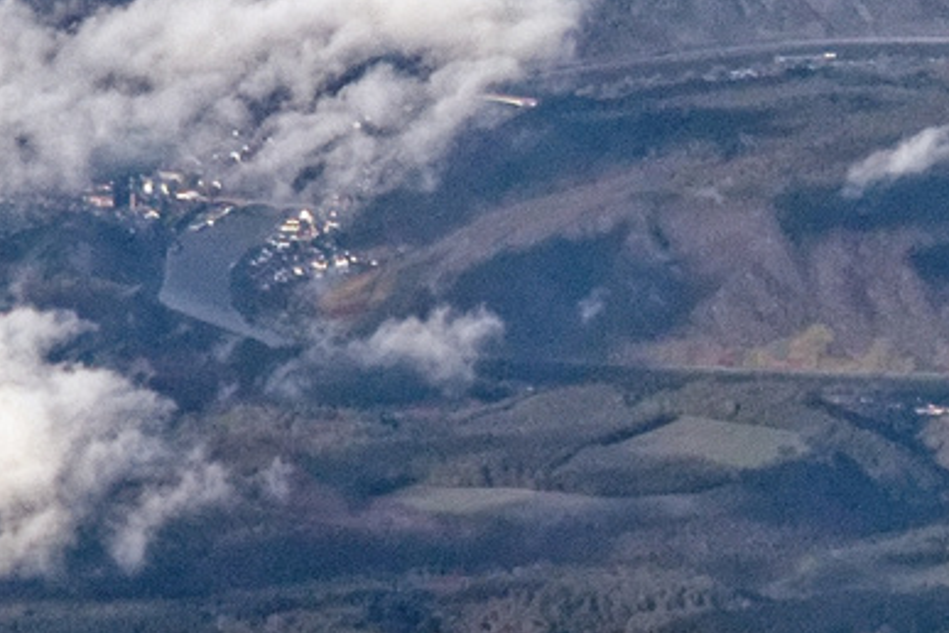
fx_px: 12468
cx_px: 1549
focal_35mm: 473
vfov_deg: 2.9
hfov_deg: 4.3
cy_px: 959
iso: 800
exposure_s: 1/3200
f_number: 6.3
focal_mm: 41.5
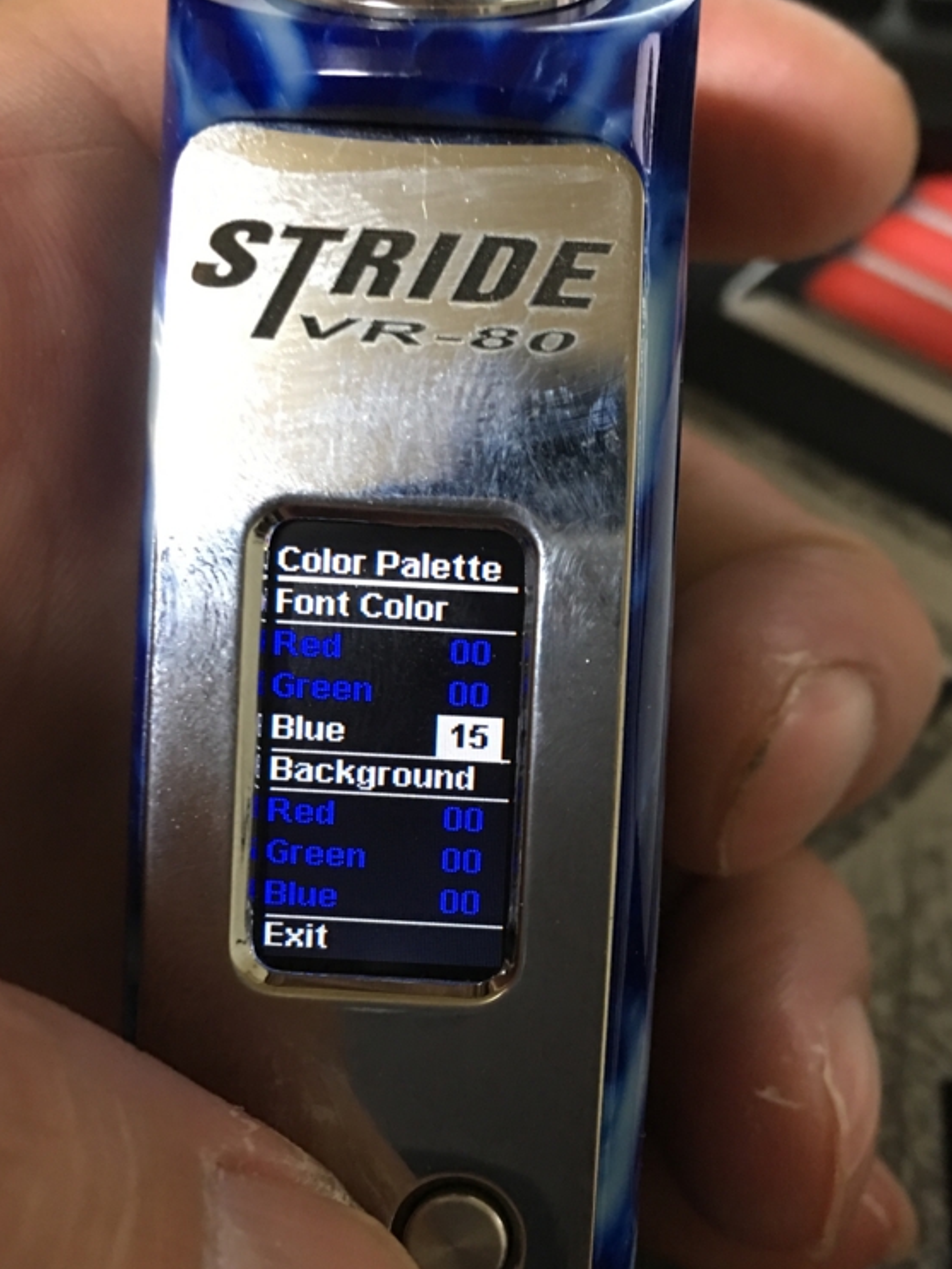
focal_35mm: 40
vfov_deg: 46.7
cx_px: 624
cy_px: 691
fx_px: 1466
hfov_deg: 35.7
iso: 100
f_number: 2.2
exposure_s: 1/10
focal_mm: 4.15
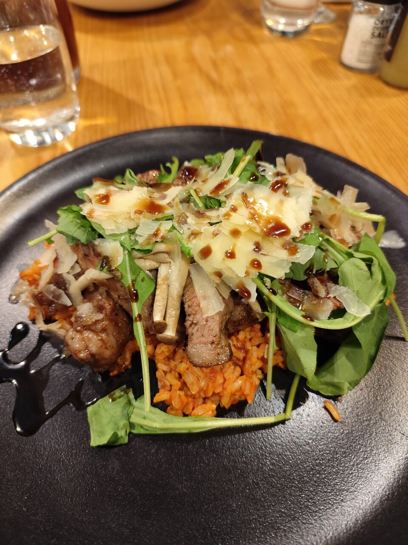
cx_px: 204
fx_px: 361
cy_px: 272
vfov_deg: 73.9
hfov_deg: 58.9
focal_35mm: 23
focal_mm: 6.19
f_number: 1.65
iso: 1000
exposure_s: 1/25
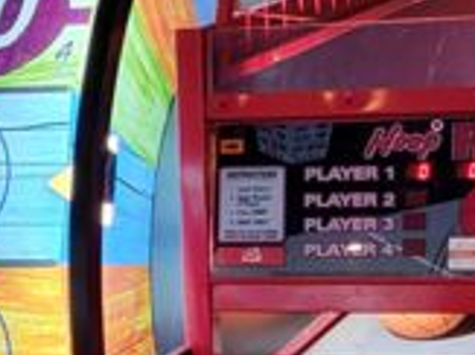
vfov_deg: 13.6
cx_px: 262
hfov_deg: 18.6
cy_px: 428
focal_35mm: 106
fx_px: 1453
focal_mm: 6.7
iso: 640
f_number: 1.8
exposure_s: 1/40
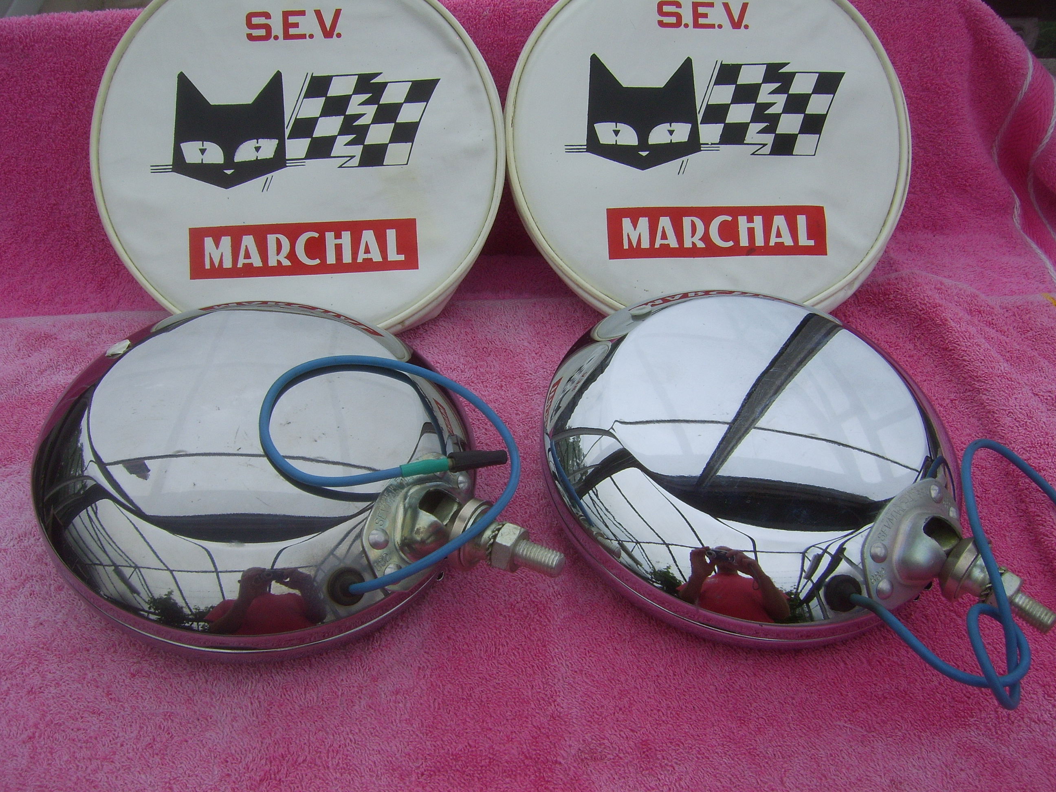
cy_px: 396
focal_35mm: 38
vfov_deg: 37.7
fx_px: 1159
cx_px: 528
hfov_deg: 49.0
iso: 50
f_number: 6.4
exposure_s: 1/320
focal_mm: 7.8
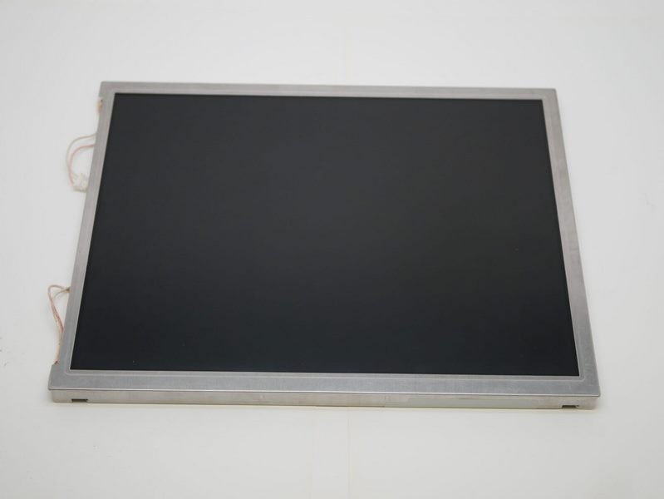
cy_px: 250
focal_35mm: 60
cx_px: 332
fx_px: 1151
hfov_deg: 32.2
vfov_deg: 24.4
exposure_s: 1/125
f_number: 2.8
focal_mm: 30
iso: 200
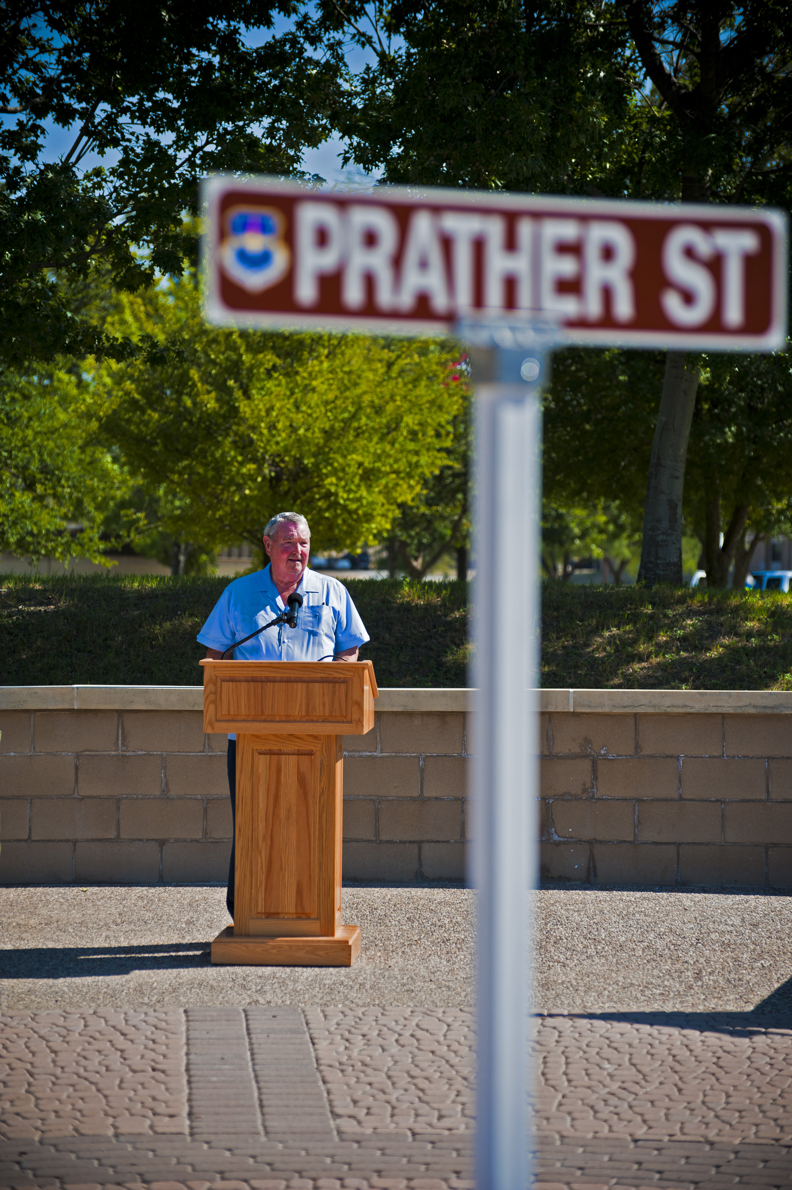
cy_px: 595
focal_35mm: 125
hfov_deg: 11.0
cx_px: 396
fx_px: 4130
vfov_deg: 16.4
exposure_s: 1/1250
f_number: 4.8
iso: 200
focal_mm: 125
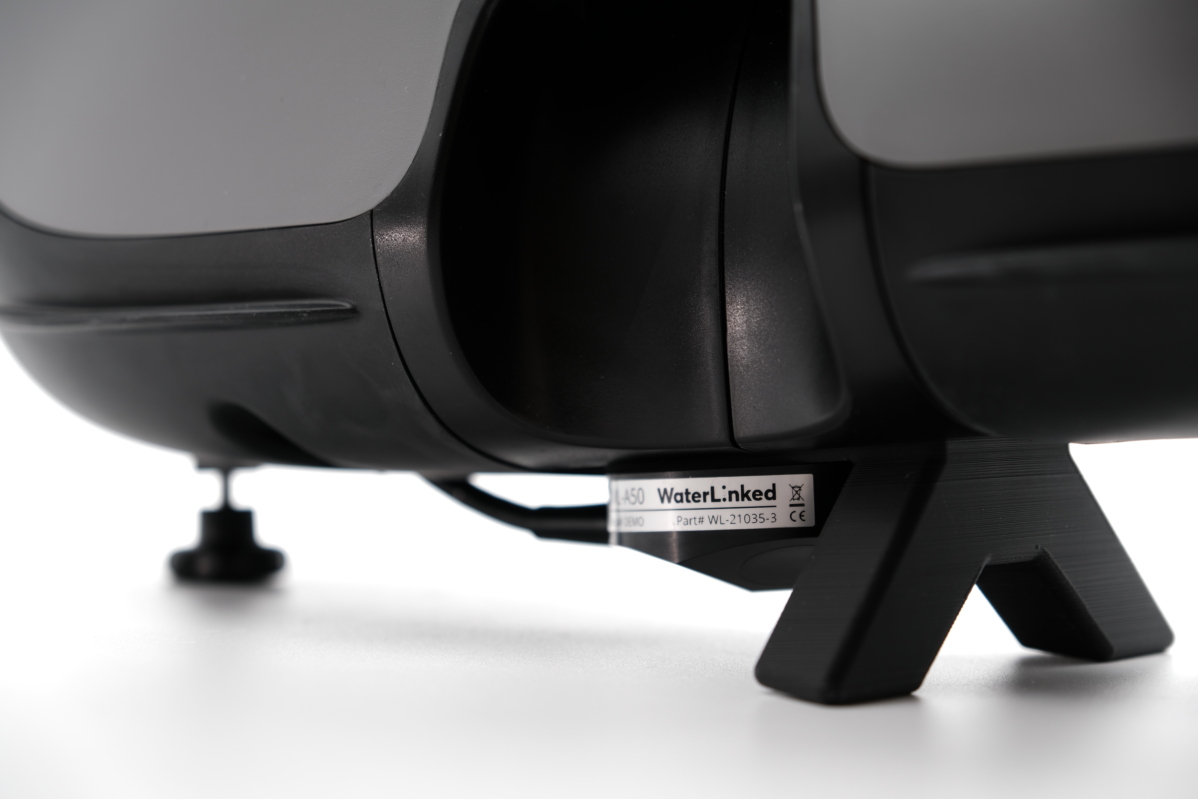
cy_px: 400
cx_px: 599
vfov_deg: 16.5
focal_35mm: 83
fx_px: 2762
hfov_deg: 24.5
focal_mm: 55
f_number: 2.8
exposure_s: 1/40
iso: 80
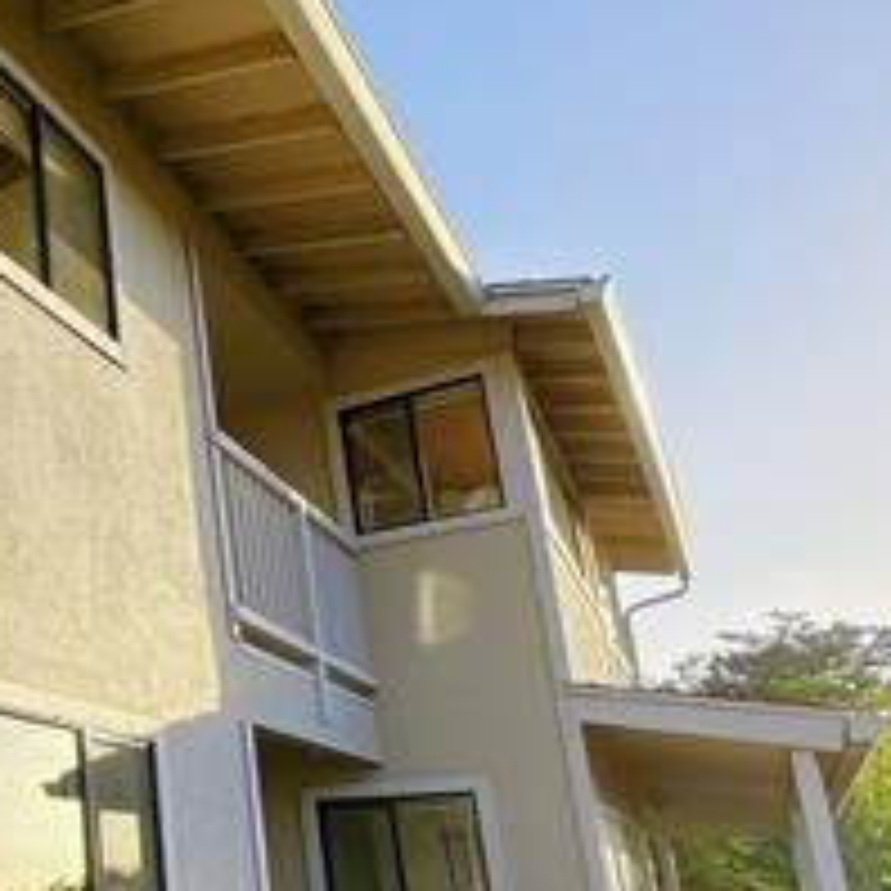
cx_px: -274
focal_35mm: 40
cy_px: 608
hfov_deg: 31.8
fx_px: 1165
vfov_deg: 41.2
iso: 50
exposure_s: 1/1033
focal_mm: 2.22
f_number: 2.2
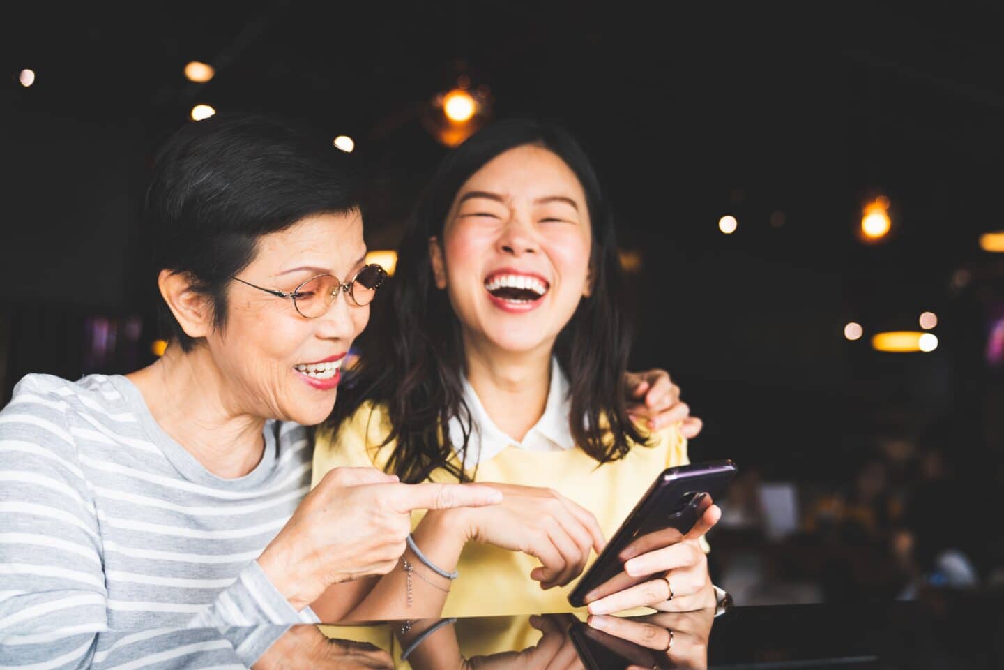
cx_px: 502
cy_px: 335
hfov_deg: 50.7
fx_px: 1060
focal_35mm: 38
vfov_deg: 35.1
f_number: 2.8
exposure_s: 1/50
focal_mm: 38
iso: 250
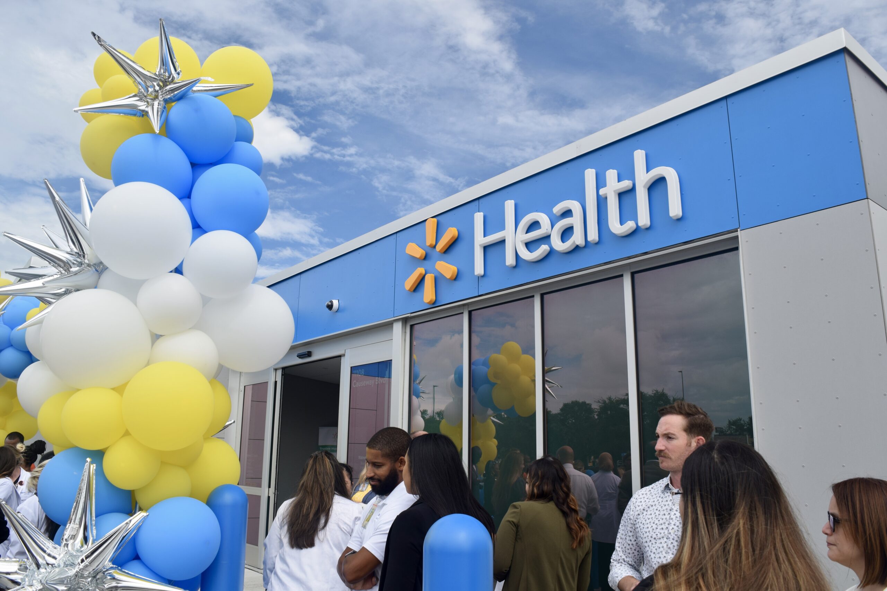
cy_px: 296
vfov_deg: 47.9
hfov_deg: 67.4
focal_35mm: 27
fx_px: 665
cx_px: 444
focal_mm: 18
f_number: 8
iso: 200
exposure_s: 1/250
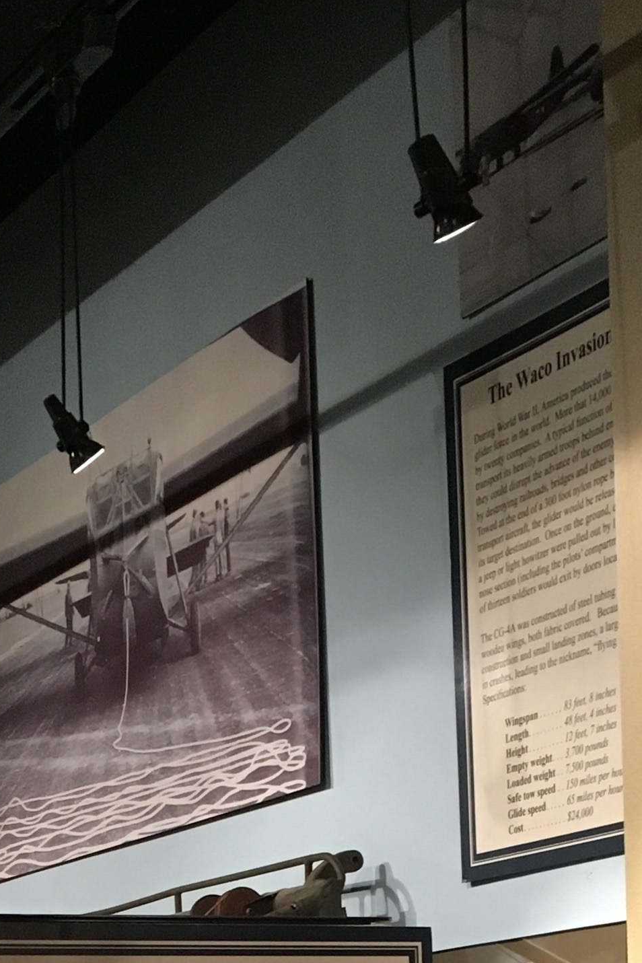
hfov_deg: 16.1
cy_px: 1297
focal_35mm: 85
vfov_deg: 21.3
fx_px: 2274
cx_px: 244
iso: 160
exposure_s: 1/30
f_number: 2.2
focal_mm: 4.15
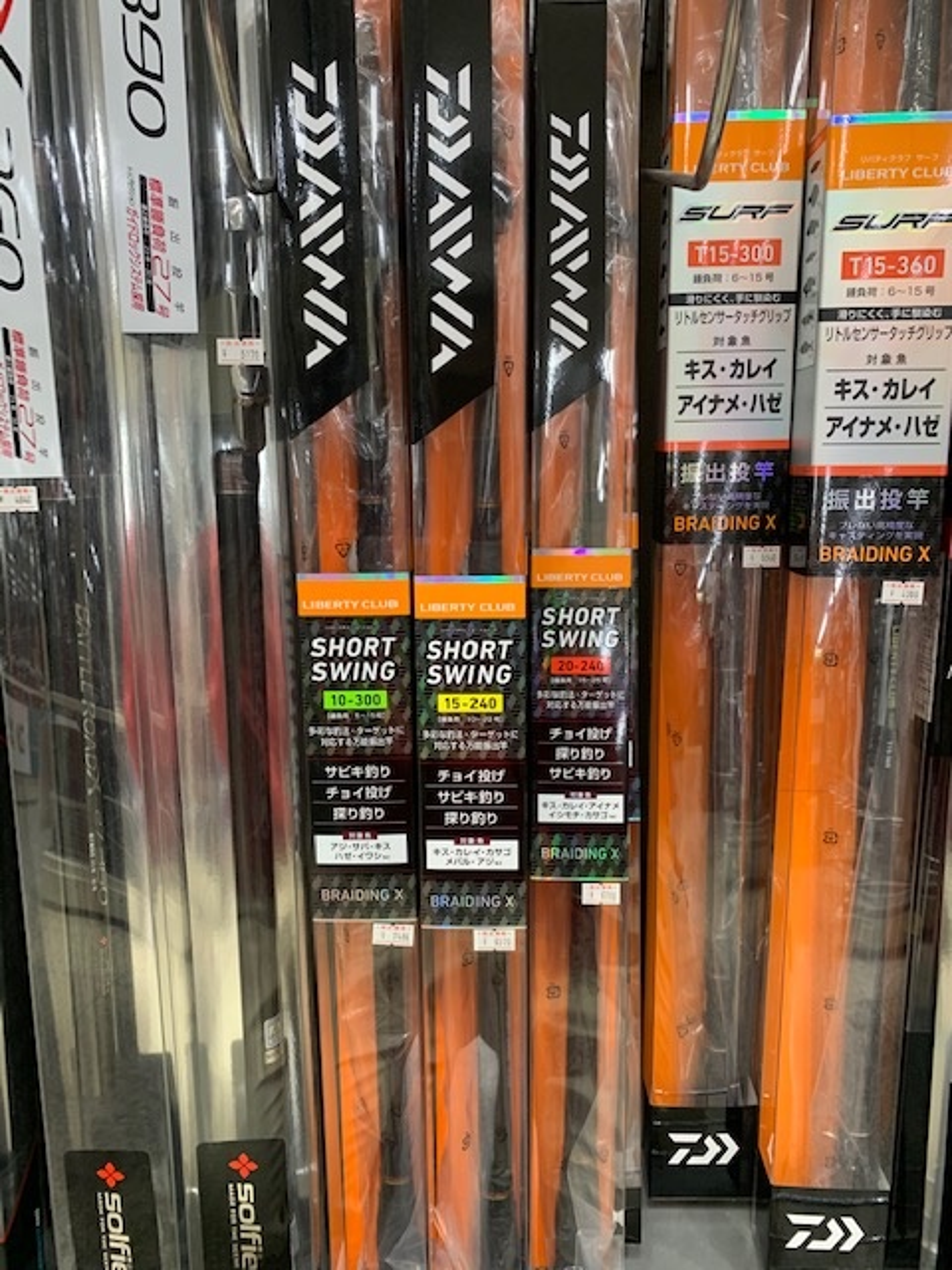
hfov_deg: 53.1
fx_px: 953
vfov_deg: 67.3
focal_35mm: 26
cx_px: 476
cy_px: 635
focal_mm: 4.25
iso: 200
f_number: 1.8
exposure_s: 1/60
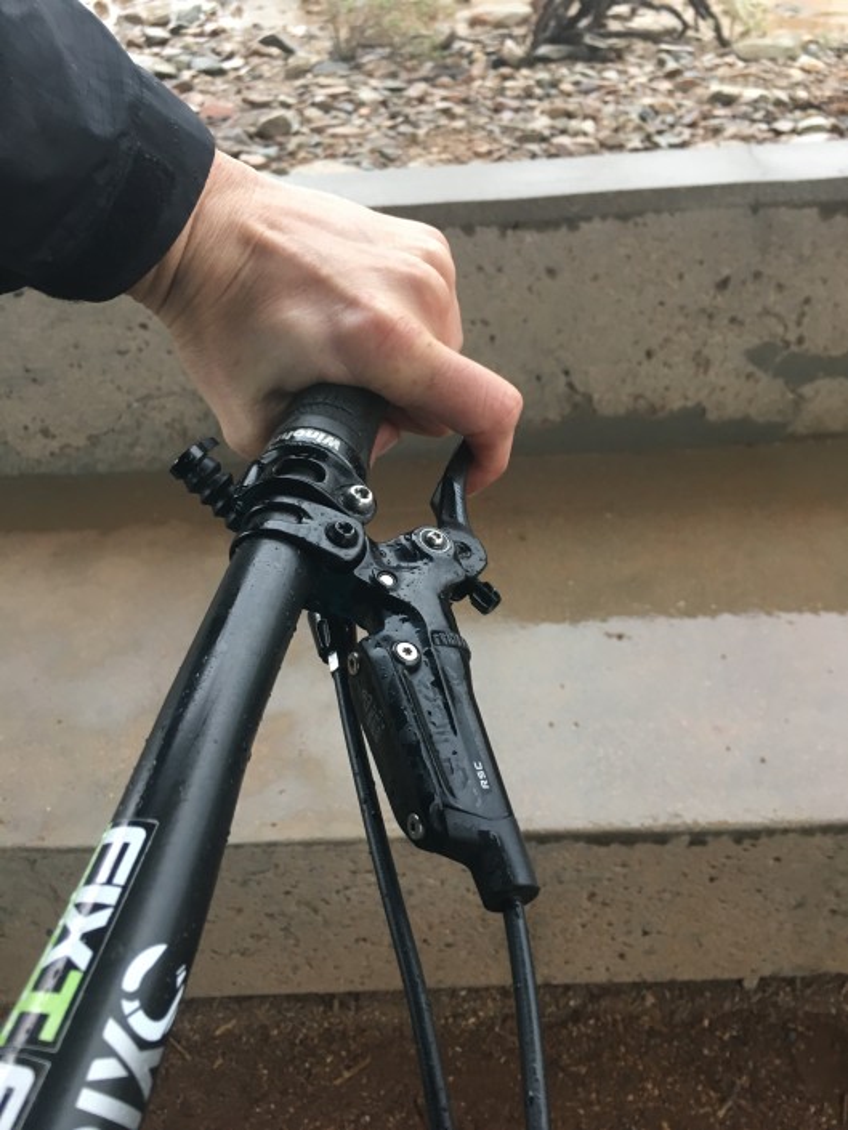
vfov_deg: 61.7
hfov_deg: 48.2
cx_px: 424
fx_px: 947
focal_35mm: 29
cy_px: 565
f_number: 2.2
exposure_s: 1/30
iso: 80
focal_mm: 4.15
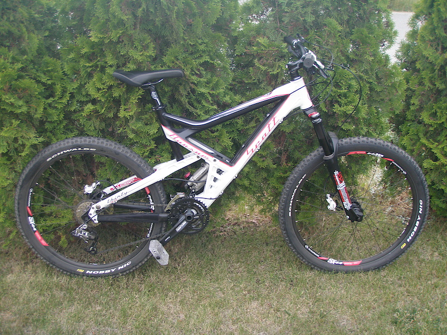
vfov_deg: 37.7
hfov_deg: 49.0
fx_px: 491
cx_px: 224
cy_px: 168
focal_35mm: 38
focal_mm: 6.7
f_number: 3.5
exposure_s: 1/50
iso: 80
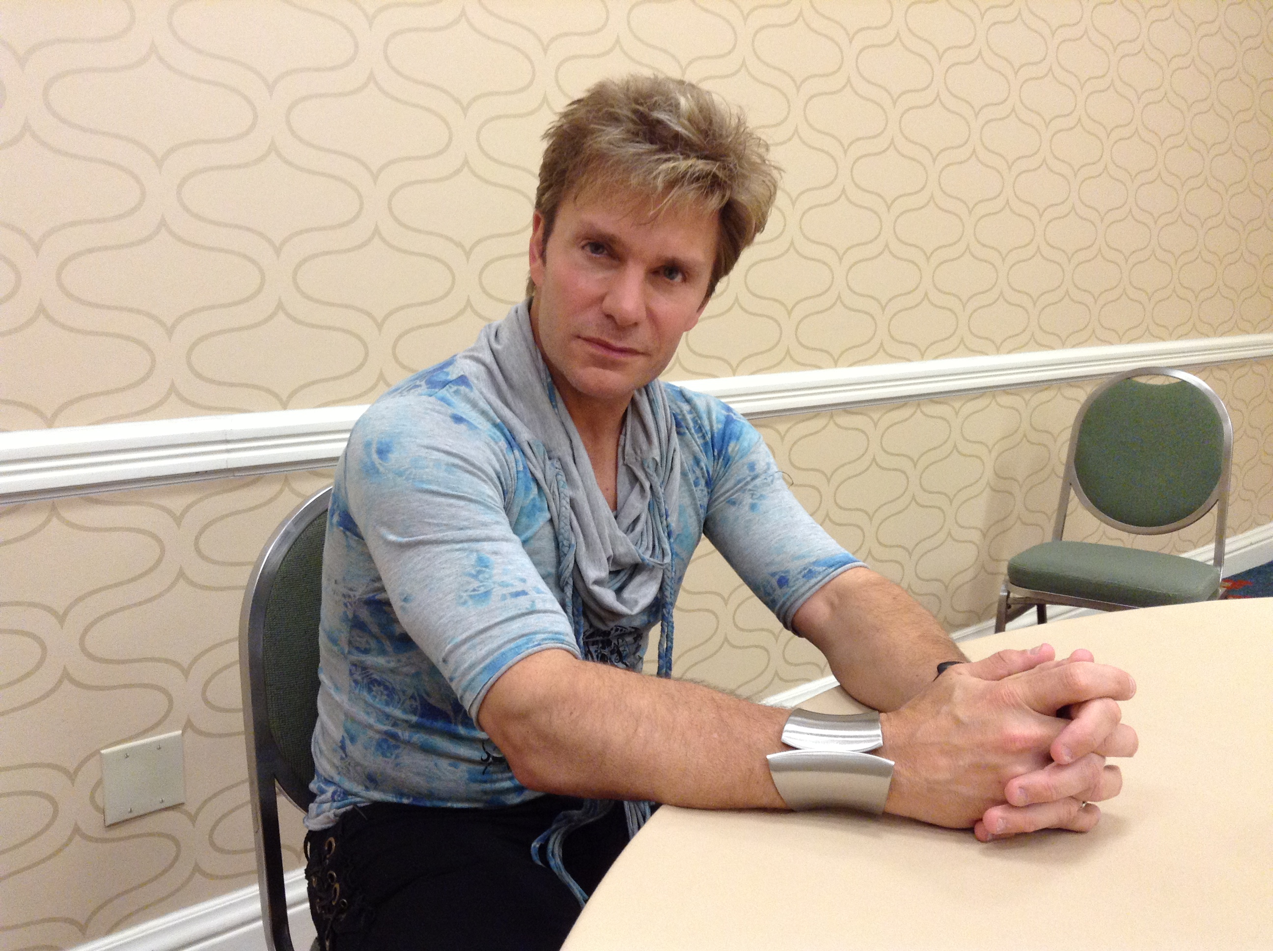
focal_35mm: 33
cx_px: 636
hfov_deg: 55.4
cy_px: 476
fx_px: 1212
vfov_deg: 42.8
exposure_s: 1/24
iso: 100
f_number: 2.4
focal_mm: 3.3
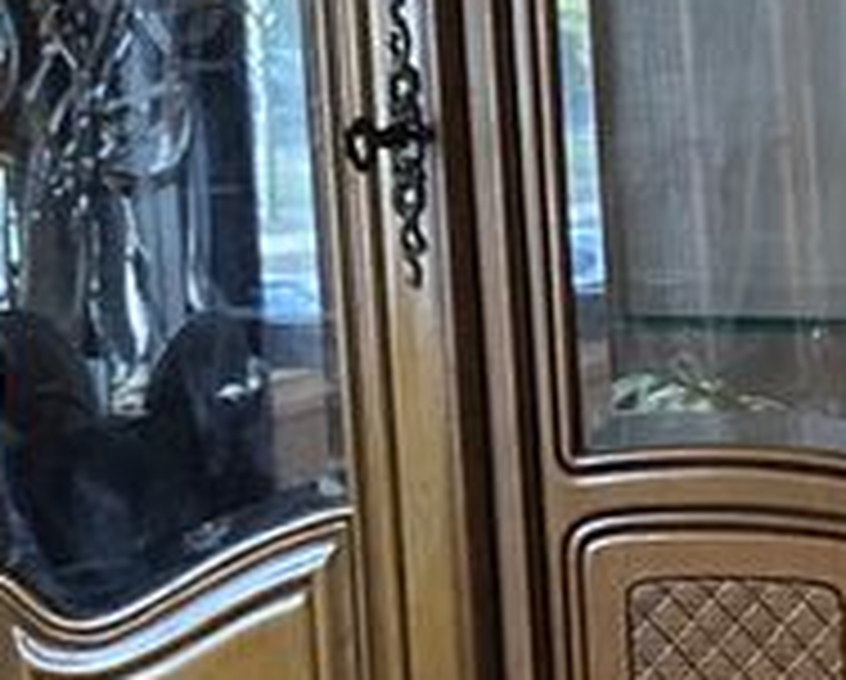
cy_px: 694
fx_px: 3636
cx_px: 1134
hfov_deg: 12.8
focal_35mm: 145
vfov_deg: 10.6
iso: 640
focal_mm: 3.99
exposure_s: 1/15
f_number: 1.8
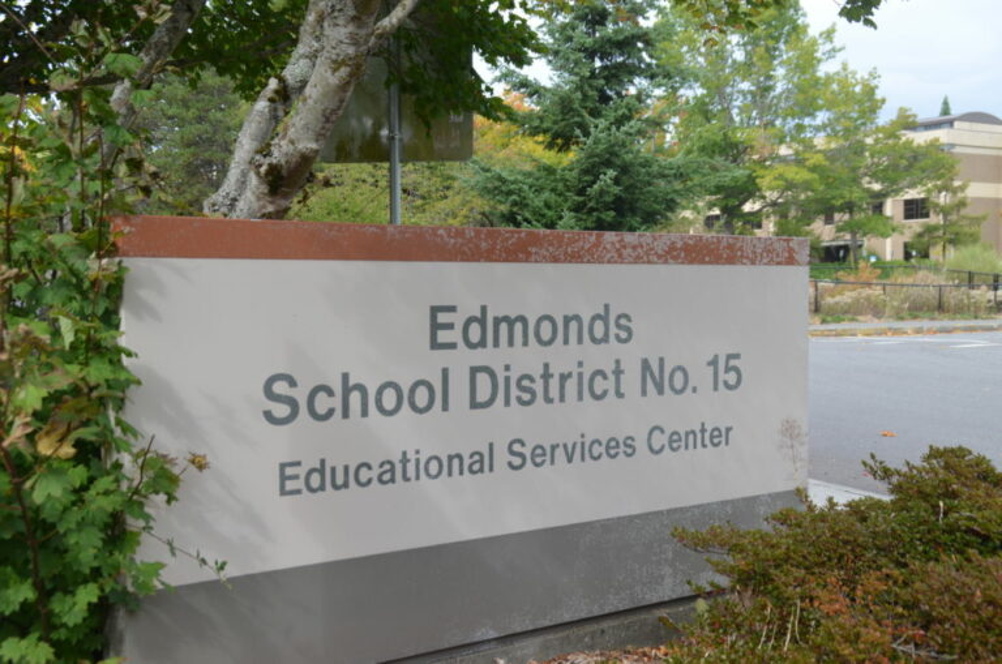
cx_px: 501
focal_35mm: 48
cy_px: 332
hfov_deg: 41.2
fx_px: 1333
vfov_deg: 28.0
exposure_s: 1/250
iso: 200
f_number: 8
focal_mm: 32
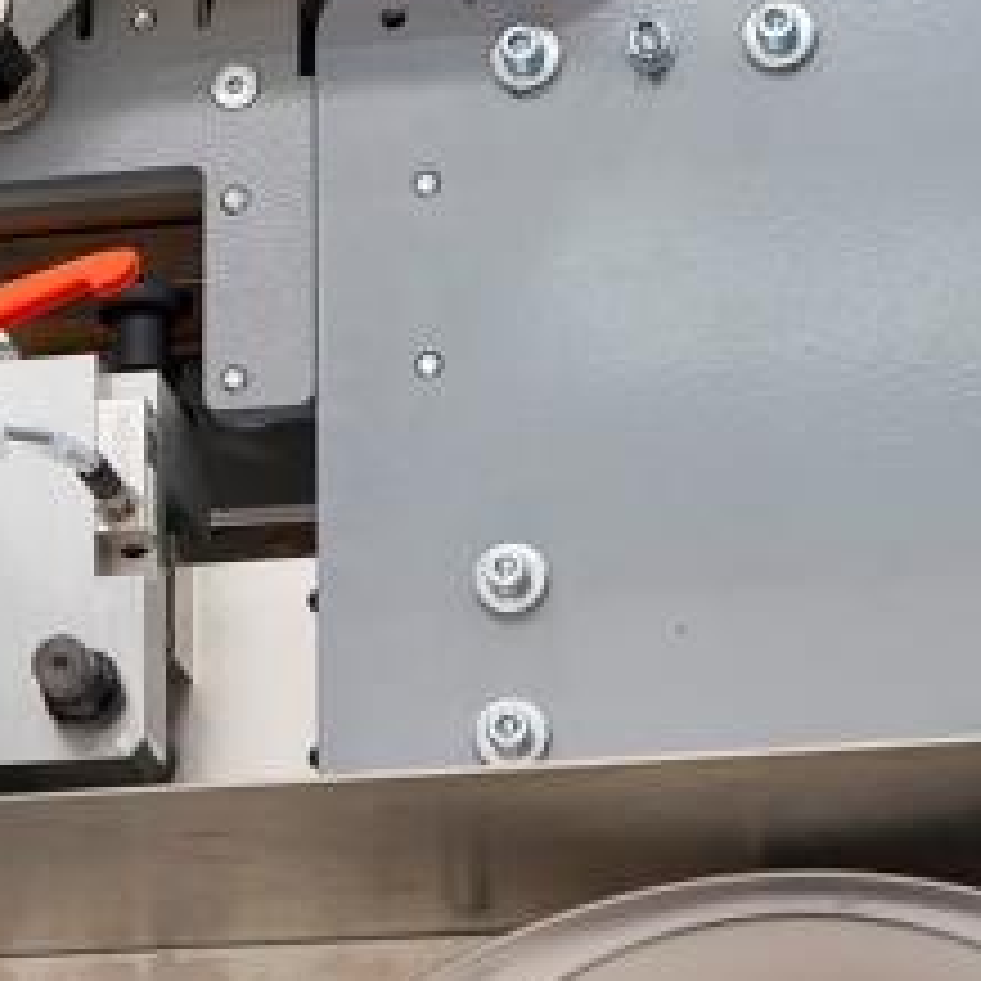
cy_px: 817
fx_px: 4489
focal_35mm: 140
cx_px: -22
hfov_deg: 12.3
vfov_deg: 12.4
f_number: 5.6
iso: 1250
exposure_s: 1/100
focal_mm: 35
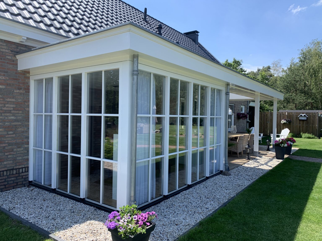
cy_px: 120
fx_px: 242
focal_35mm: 26
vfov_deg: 53.1
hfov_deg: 67.3
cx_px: 161
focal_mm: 4.25
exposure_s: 1/1001
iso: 25
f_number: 1.8
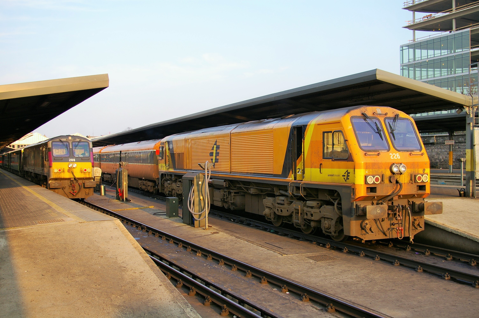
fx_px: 479
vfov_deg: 36.8
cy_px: 159
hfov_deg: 53.2
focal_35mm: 36
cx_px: 240
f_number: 5.6
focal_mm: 24
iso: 200
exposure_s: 1/125
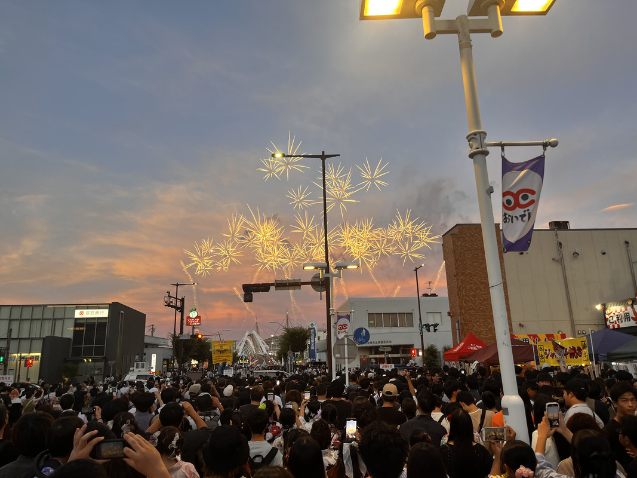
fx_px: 478
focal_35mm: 26
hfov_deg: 67.3
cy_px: 239
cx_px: 318
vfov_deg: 53.1
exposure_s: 1/120
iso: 64
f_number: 1.6
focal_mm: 5.1
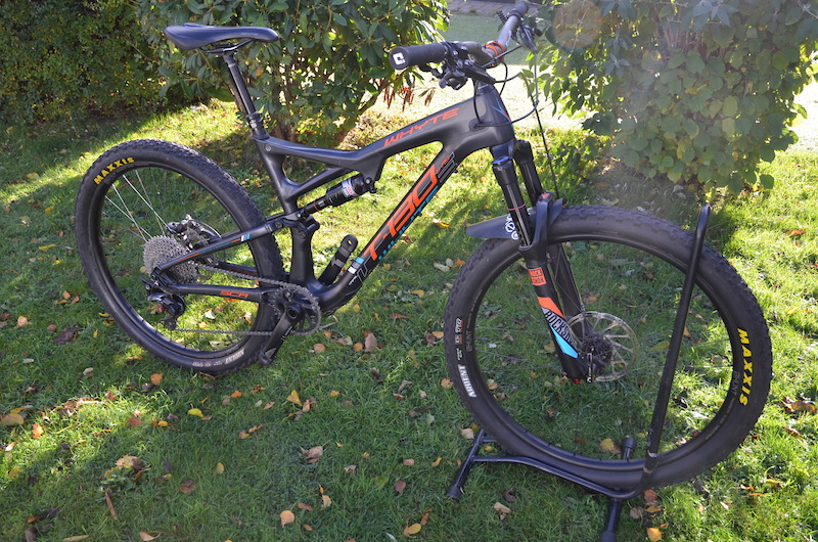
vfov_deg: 43.4
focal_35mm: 30
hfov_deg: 62.0
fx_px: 680
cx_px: 409
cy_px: 271
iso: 200
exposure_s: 1/125
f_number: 5.6
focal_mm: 20
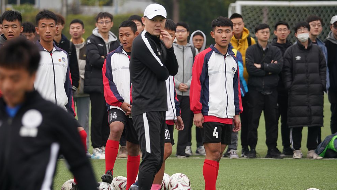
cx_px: 158
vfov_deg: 3.1
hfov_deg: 5.6
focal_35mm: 389
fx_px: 3474
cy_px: 87
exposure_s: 1/400
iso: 640
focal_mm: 305.6
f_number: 6.3
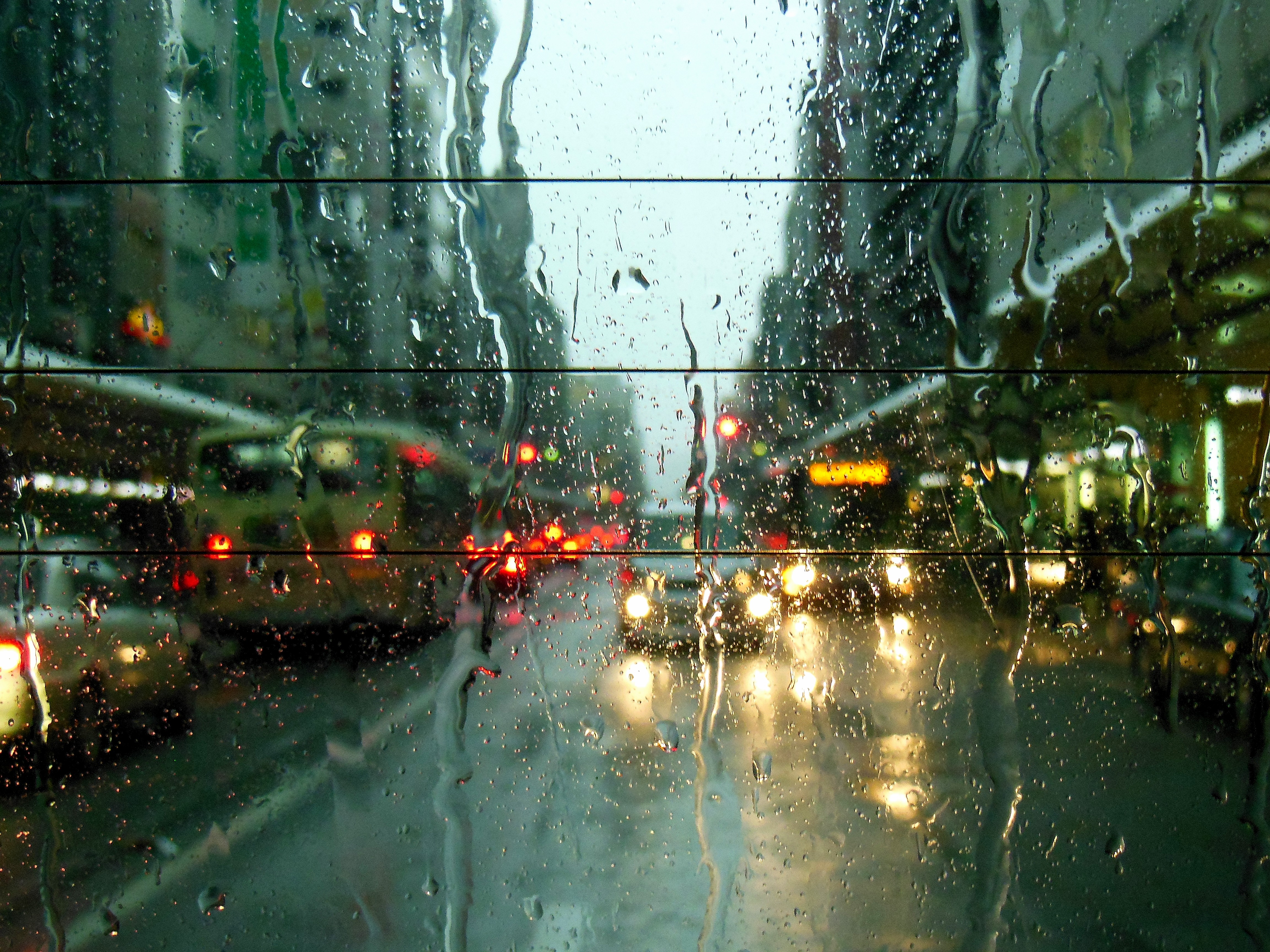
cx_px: 635
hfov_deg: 32.2
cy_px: 476
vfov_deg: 24.4
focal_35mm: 60
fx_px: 2201
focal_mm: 10.7
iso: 800
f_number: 5
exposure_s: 1/8
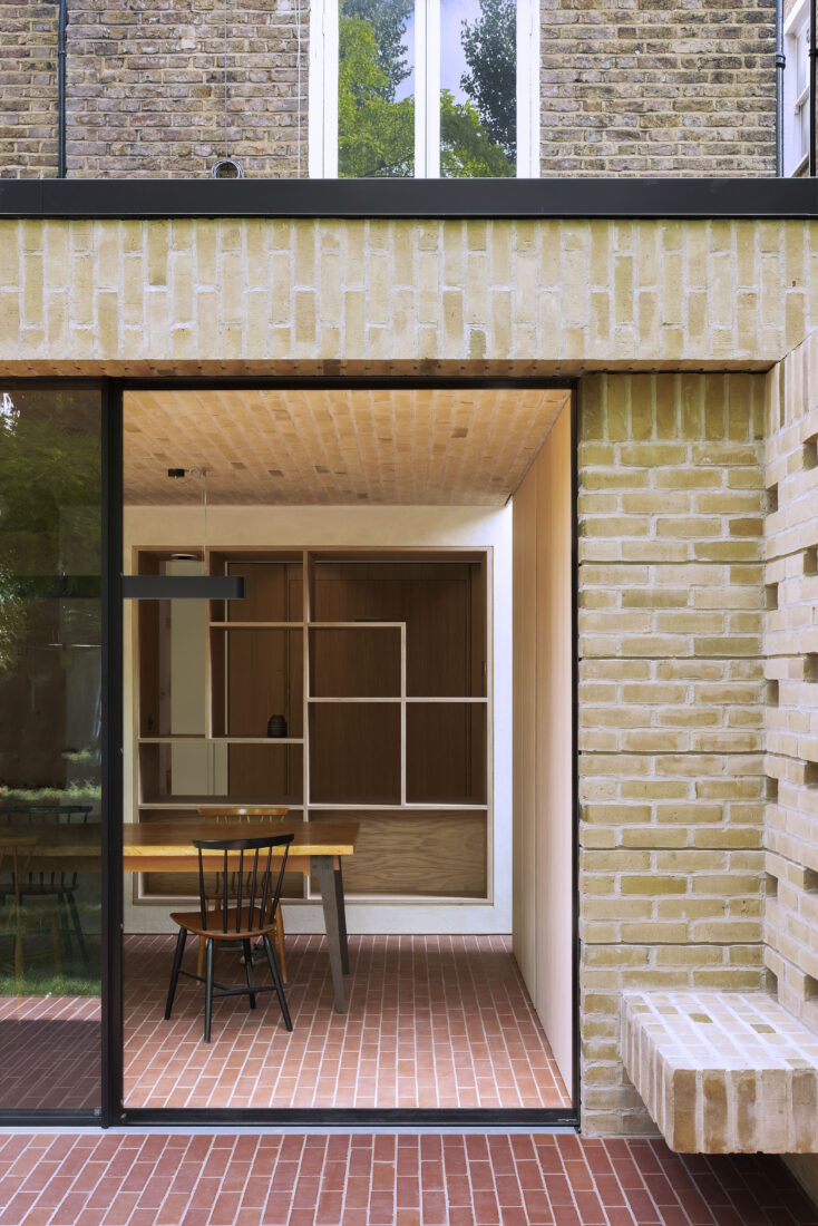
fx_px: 1192
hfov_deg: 37.9
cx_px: 409
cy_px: 613
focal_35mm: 35
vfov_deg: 54.4
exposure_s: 1/8
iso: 200
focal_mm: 23
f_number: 11
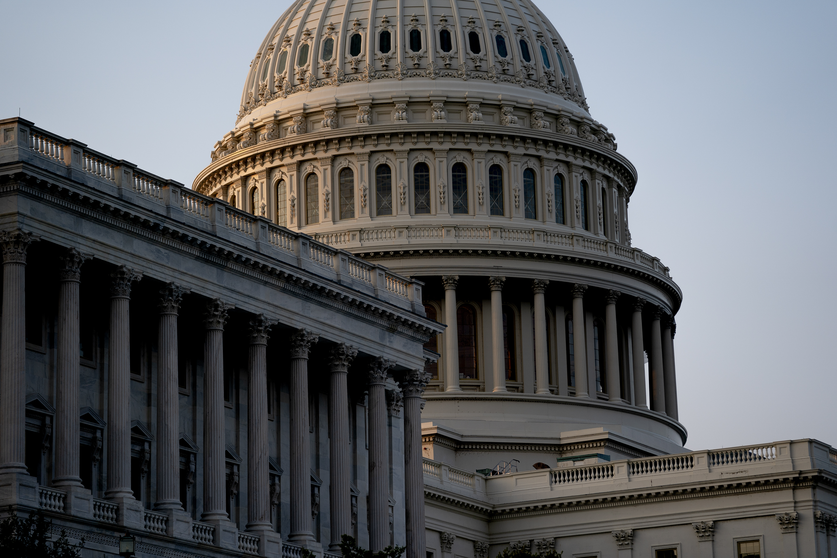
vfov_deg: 10.8
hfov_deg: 16.1
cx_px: 418
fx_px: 2953
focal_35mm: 127
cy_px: 279
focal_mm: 127
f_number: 2.8
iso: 160
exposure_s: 1/1000
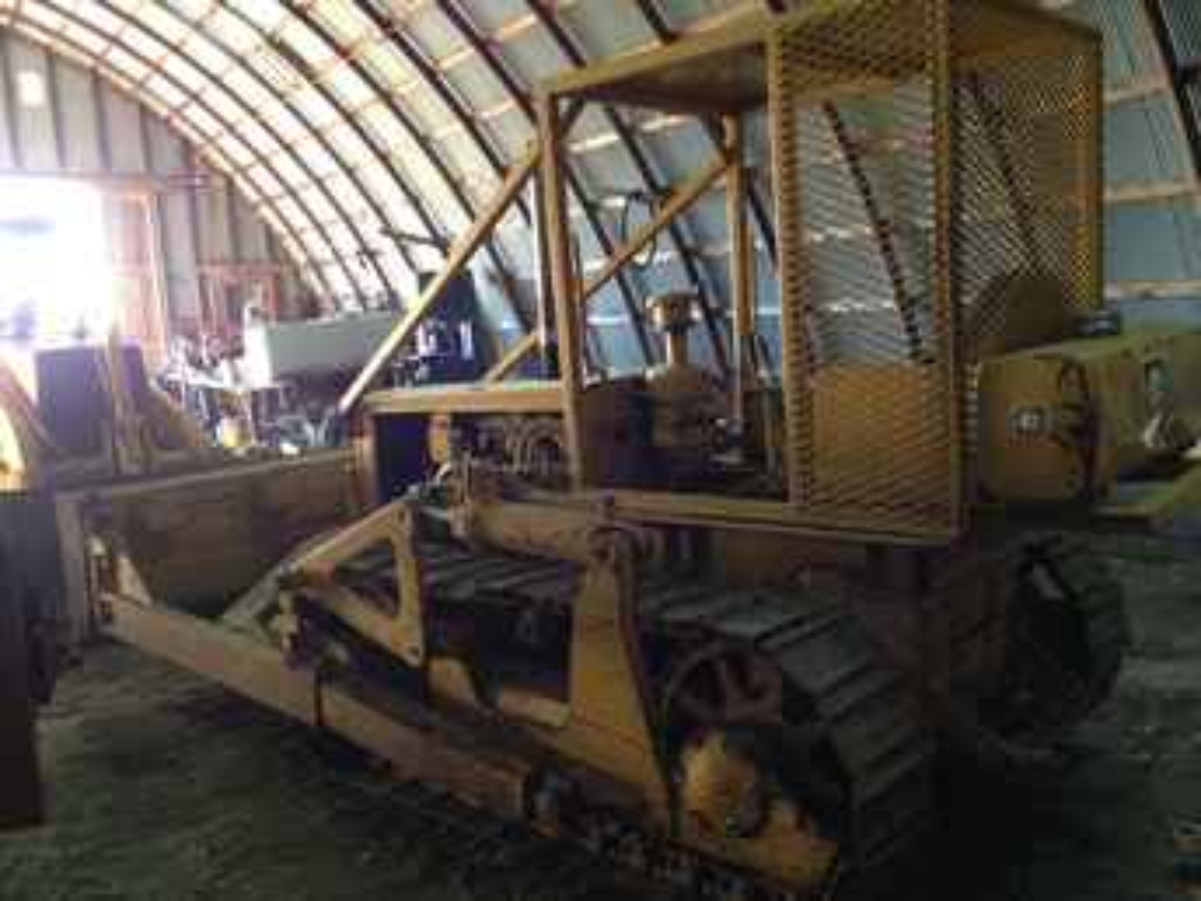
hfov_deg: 52.6
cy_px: 450
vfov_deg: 40.7
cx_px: 600
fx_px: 1214
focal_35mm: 35
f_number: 2.4
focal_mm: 4.28
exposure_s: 1/20
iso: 160
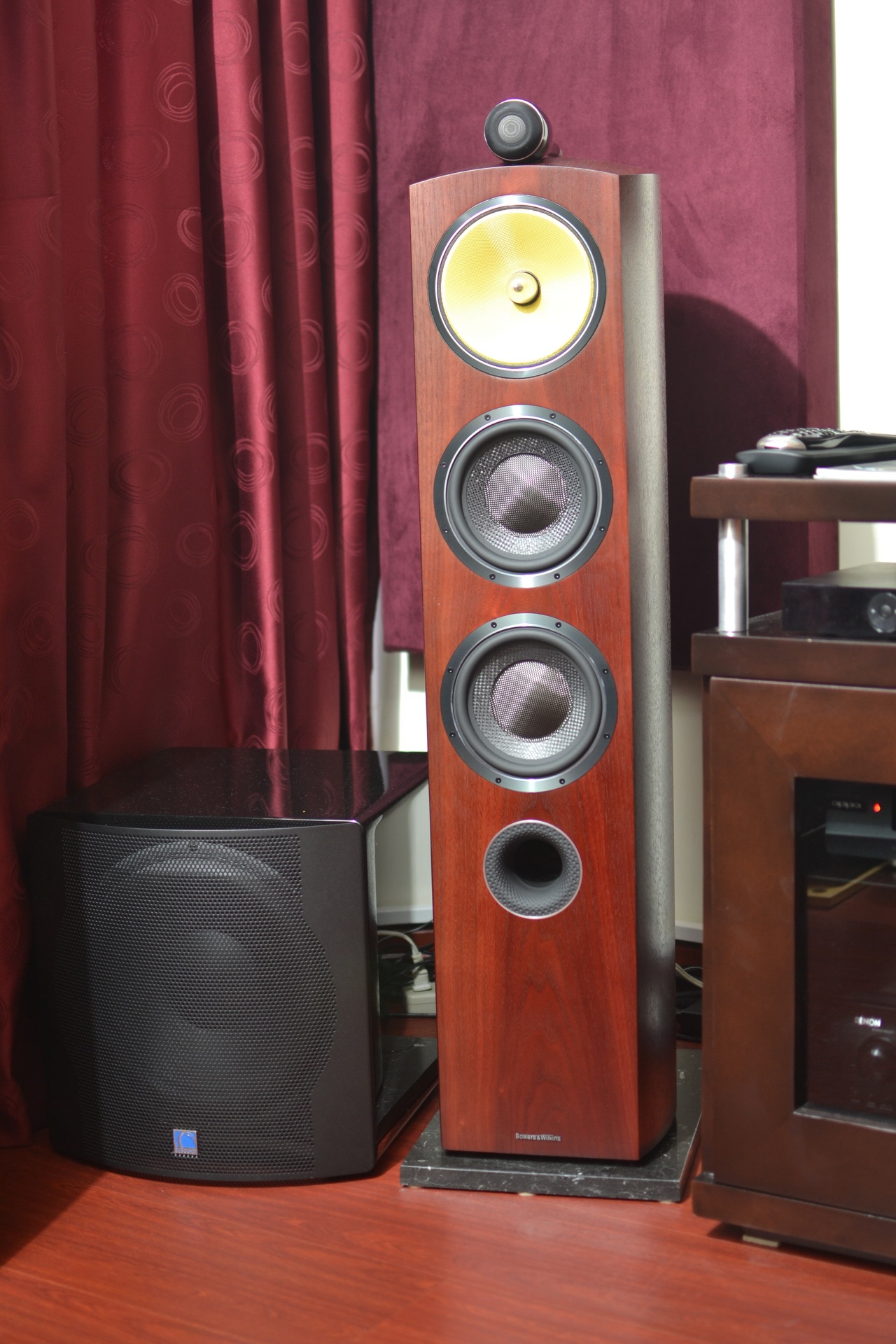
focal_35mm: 52
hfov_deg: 25.8
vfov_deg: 37.9
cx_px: 448
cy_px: 672
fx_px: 1960
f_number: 1.8
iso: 100
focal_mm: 35
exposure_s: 2
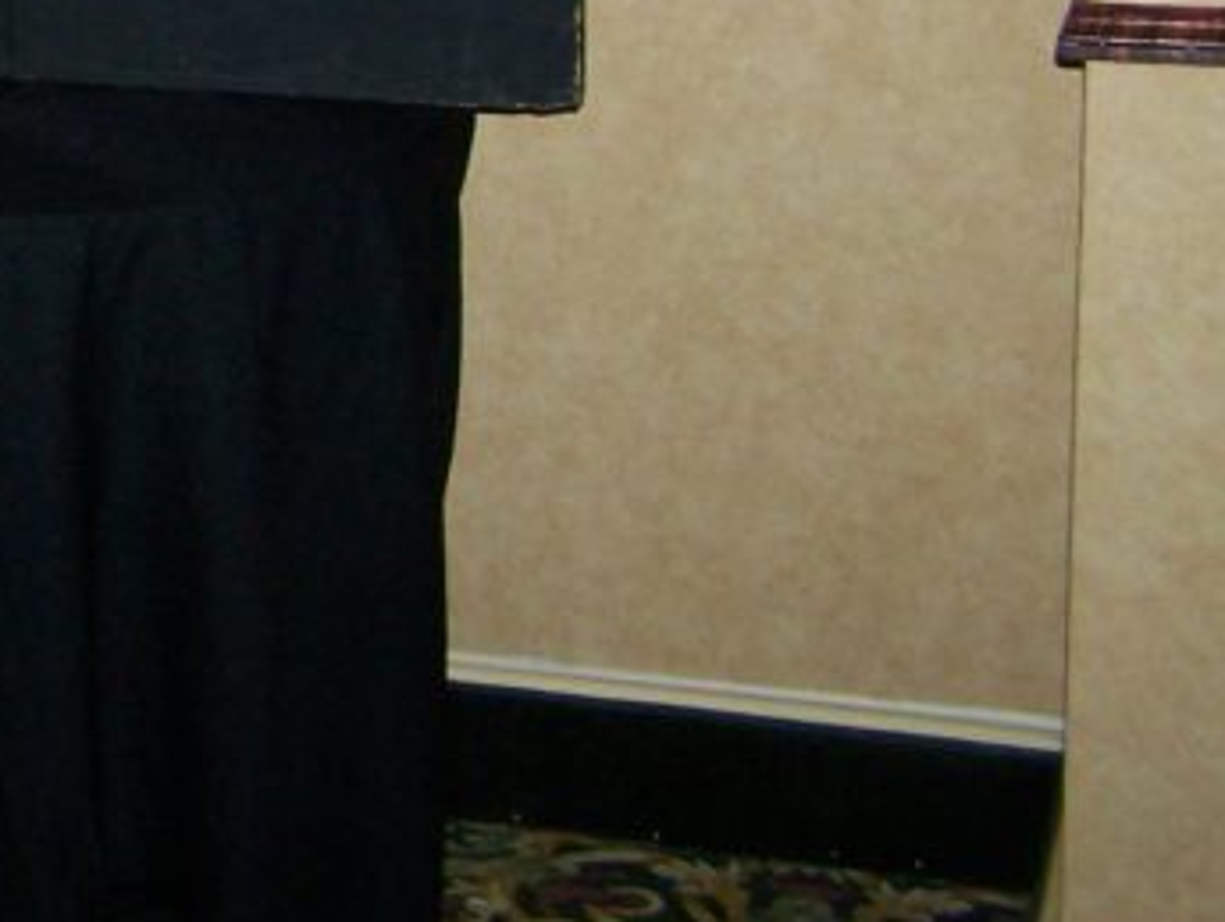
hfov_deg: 16.3
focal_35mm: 113
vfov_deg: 12.6
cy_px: -408
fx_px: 4004
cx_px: -424
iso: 160
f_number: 2.8
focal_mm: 6.3
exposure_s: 1/60
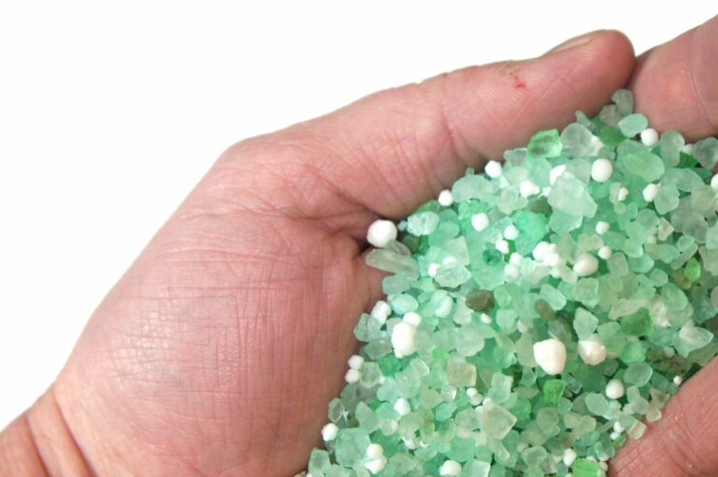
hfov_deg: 29.1
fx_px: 1374
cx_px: 475
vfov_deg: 19.6
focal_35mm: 69
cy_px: 361
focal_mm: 25
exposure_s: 1/40
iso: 400
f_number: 4
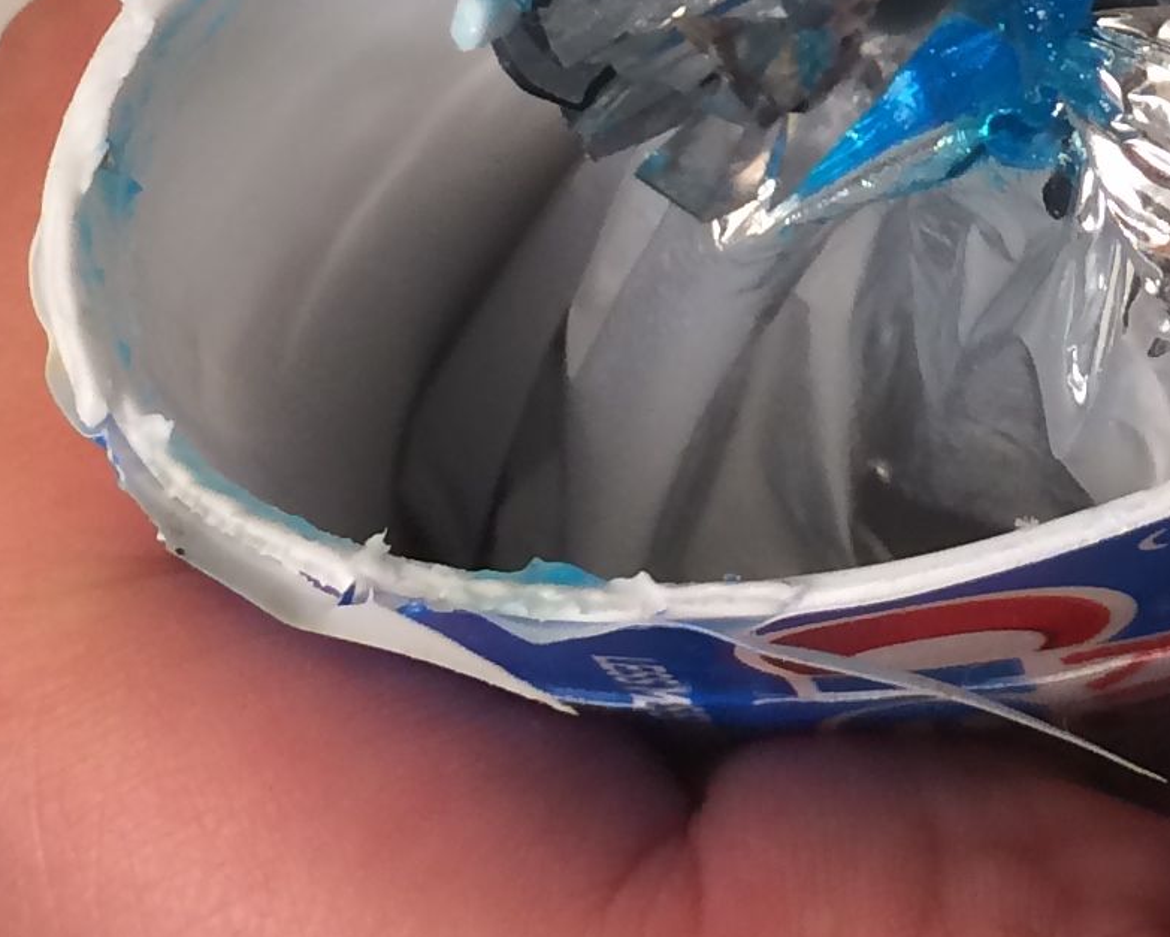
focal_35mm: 122
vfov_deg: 12.2
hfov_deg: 15.4
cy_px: -359
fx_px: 4226
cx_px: 1228
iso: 40
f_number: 2.2
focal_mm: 4.12
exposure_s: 1/40
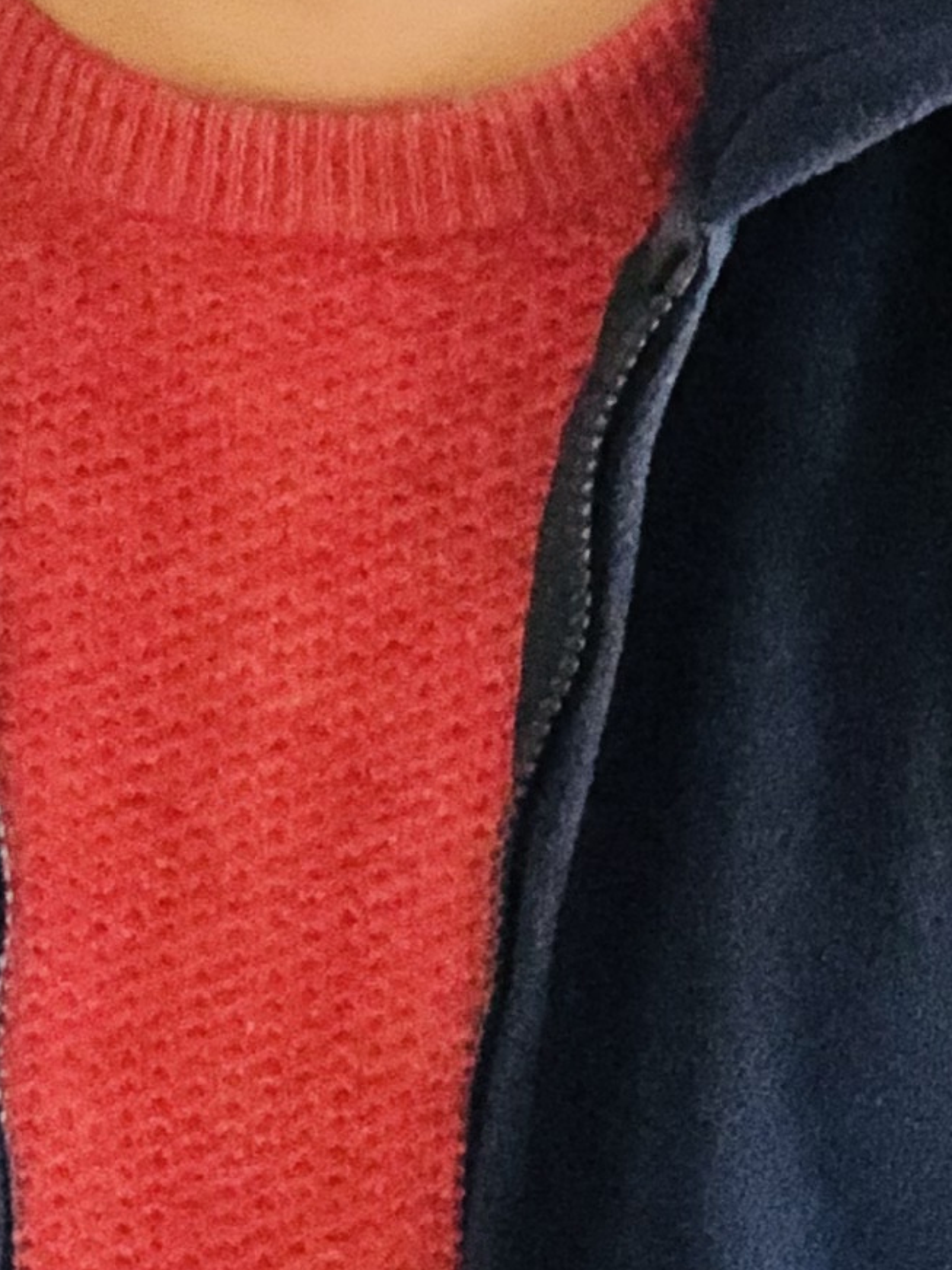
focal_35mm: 264
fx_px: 9683
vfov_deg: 7.5
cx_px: 243
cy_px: 758
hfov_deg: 5.6
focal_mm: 6.6
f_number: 2.8
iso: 400
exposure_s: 1/30
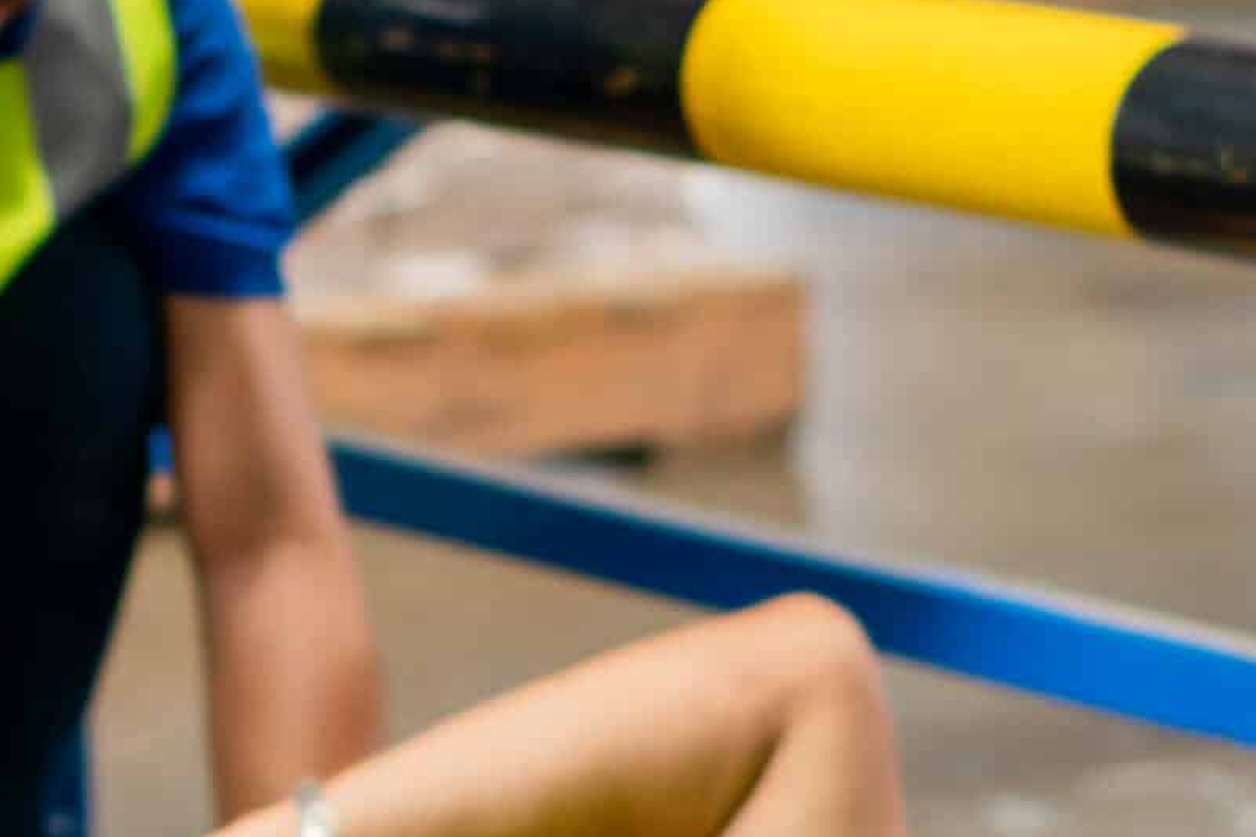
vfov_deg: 5.7
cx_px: -279
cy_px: 280
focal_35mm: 241
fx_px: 8406
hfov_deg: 8.4
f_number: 2
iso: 500
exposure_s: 1/100
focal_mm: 50
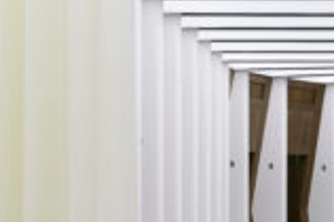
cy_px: 208
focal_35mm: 177
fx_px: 1640
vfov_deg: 7.7
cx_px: 414
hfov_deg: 11.4
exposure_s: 1/50
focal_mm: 35
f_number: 9
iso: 100
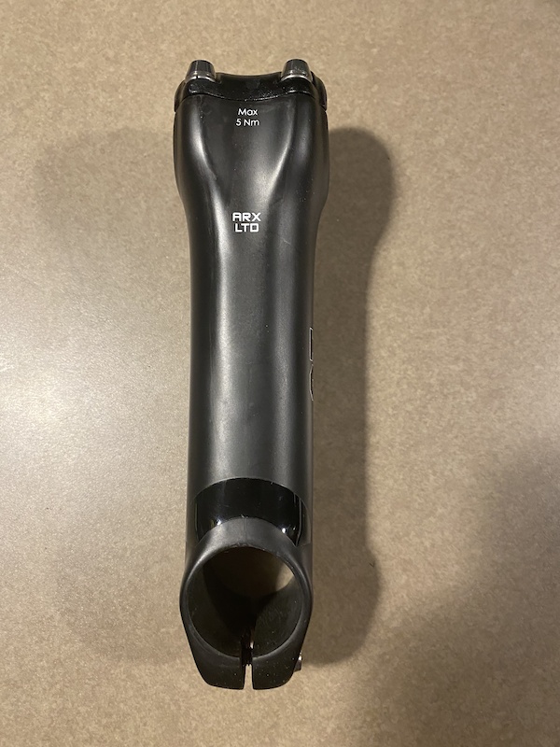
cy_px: 374
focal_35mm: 26
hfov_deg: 53.1
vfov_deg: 67.3
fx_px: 561
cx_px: 280
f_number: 1.8
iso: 250
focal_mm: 4.25
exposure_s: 1/60
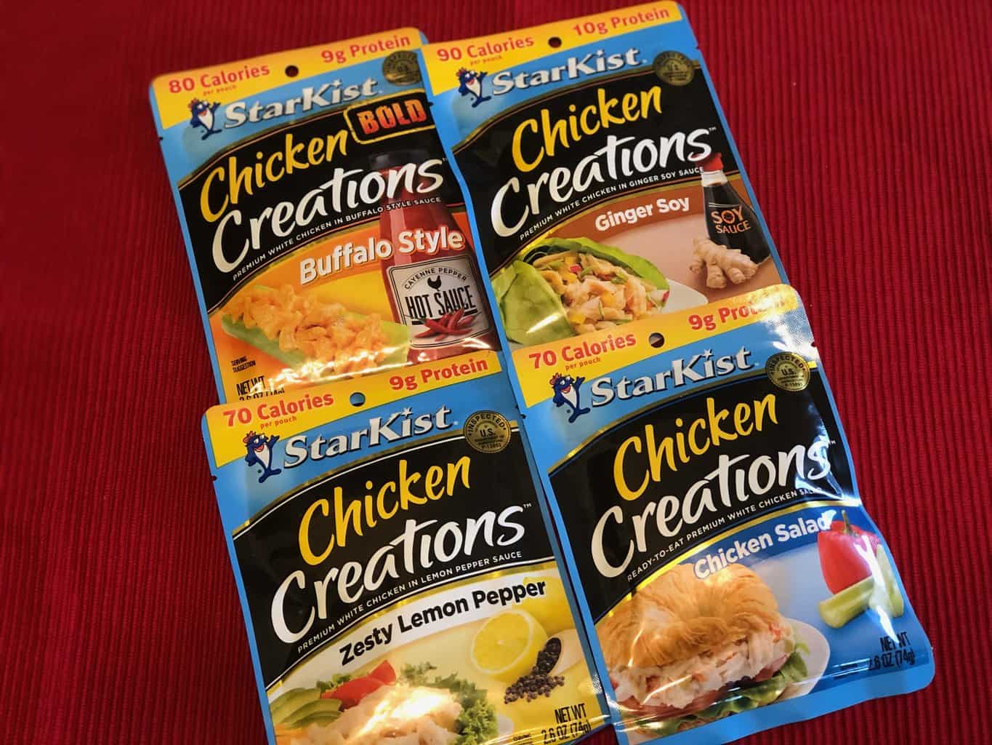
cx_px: 496
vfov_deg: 25.7
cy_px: 372
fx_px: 1634
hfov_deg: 33.8
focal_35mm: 57
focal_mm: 6.6
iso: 250
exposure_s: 1/30
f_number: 2.8
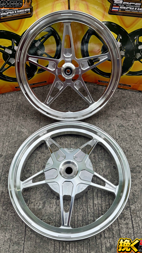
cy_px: 124
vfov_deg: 69.8
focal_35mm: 27
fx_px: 181
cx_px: 70
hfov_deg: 42.9
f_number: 1.78
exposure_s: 1/139
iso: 80
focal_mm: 6.76
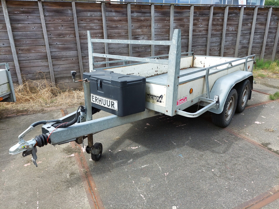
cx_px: 140
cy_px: 104
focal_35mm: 24
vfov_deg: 56.8
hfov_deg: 71.6
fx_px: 193
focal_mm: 5.23
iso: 40
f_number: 1.8
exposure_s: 1/577
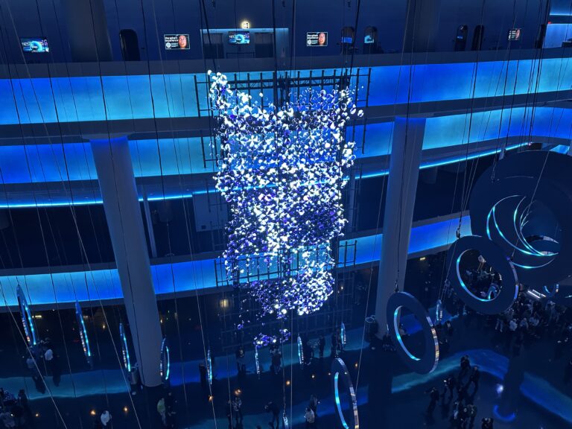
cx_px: 286
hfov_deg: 71.6
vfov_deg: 56.8
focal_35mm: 24
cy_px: 214
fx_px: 397
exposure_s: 1/50
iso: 200
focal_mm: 6.86
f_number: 1.78
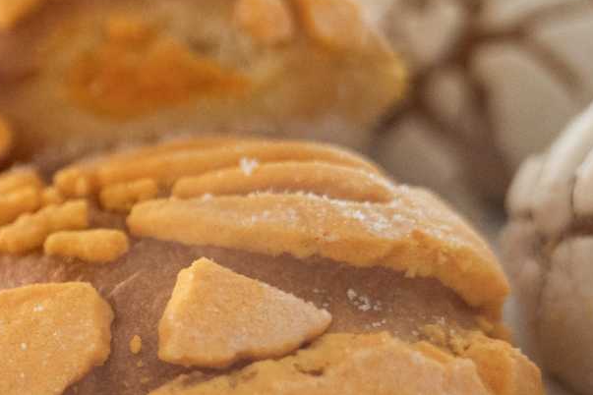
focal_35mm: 112
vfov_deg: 12.2
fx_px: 1845
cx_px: -126
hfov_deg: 17.4
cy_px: 220
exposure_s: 1/1000
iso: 1600
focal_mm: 33
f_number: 2.8
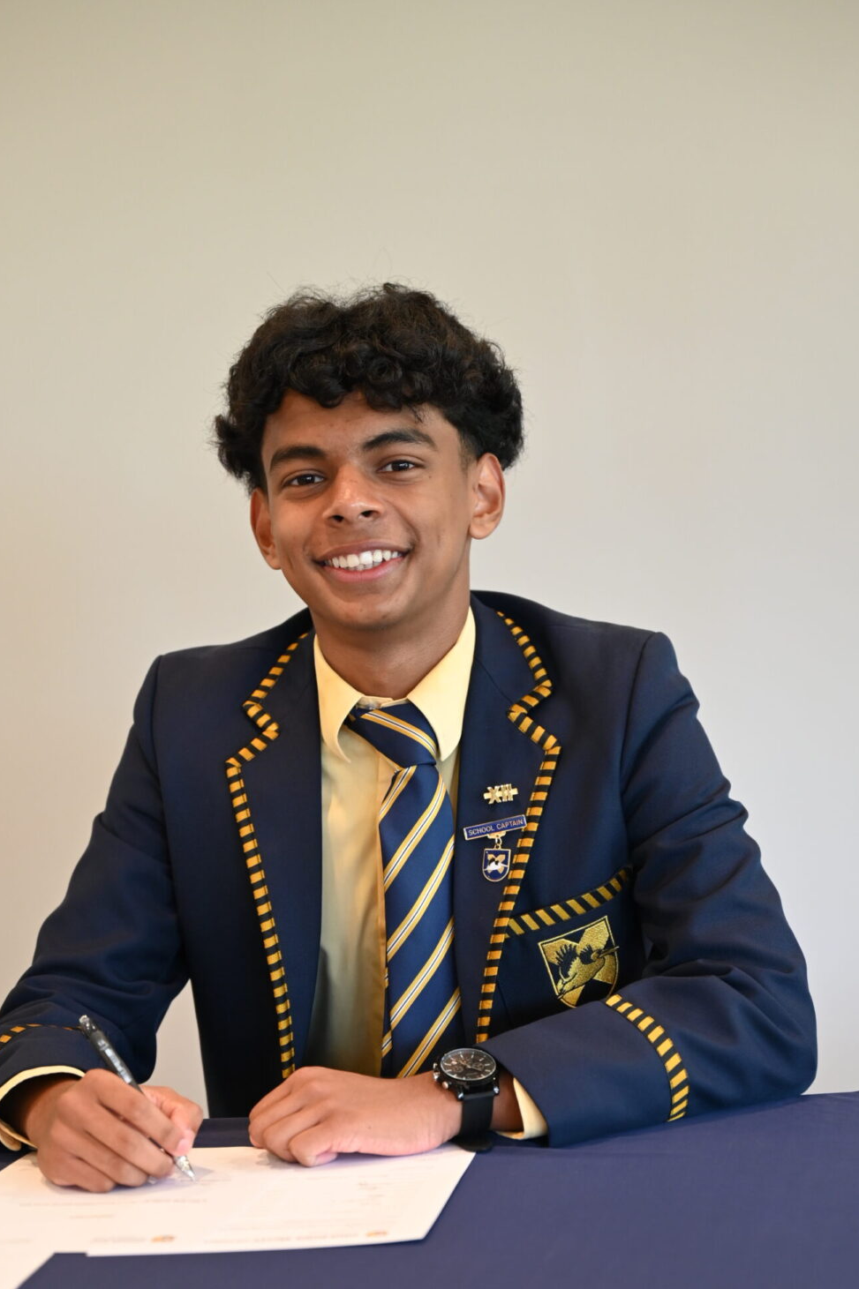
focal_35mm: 92
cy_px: 845
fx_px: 3295
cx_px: 429
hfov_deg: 14.9
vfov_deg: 22.1
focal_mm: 70
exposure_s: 1/125
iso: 900
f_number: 2.8
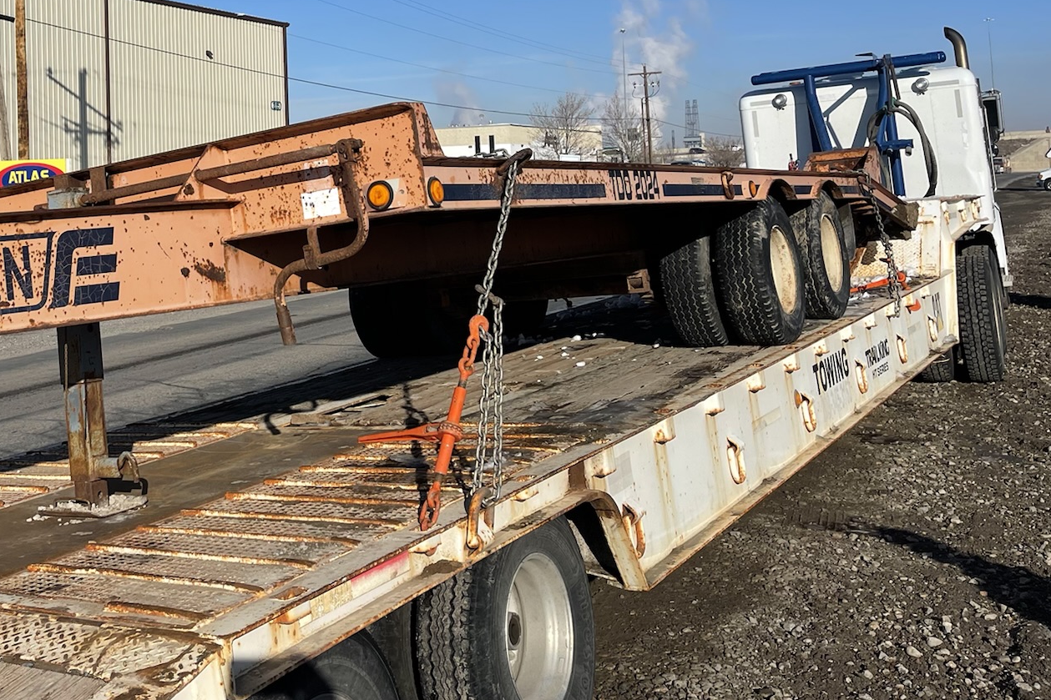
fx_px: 1284
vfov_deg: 29.5
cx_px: 231
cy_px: 101
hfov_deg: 42.8
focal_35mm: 44
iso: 32
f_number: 1.6
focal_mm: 5.1
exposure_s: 1/5917
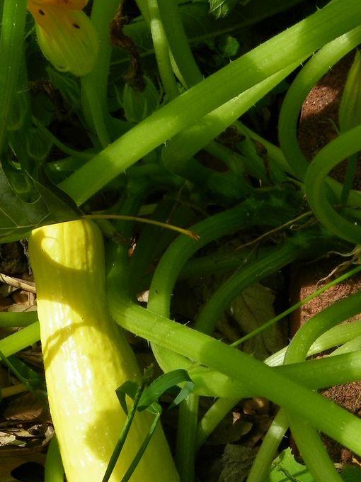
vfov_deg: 36.2
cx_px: 150
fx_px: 709
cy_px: 390
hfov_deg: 28.5
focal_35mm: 51
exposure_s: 1/320
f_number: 5.6
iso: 64
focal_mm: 4.6
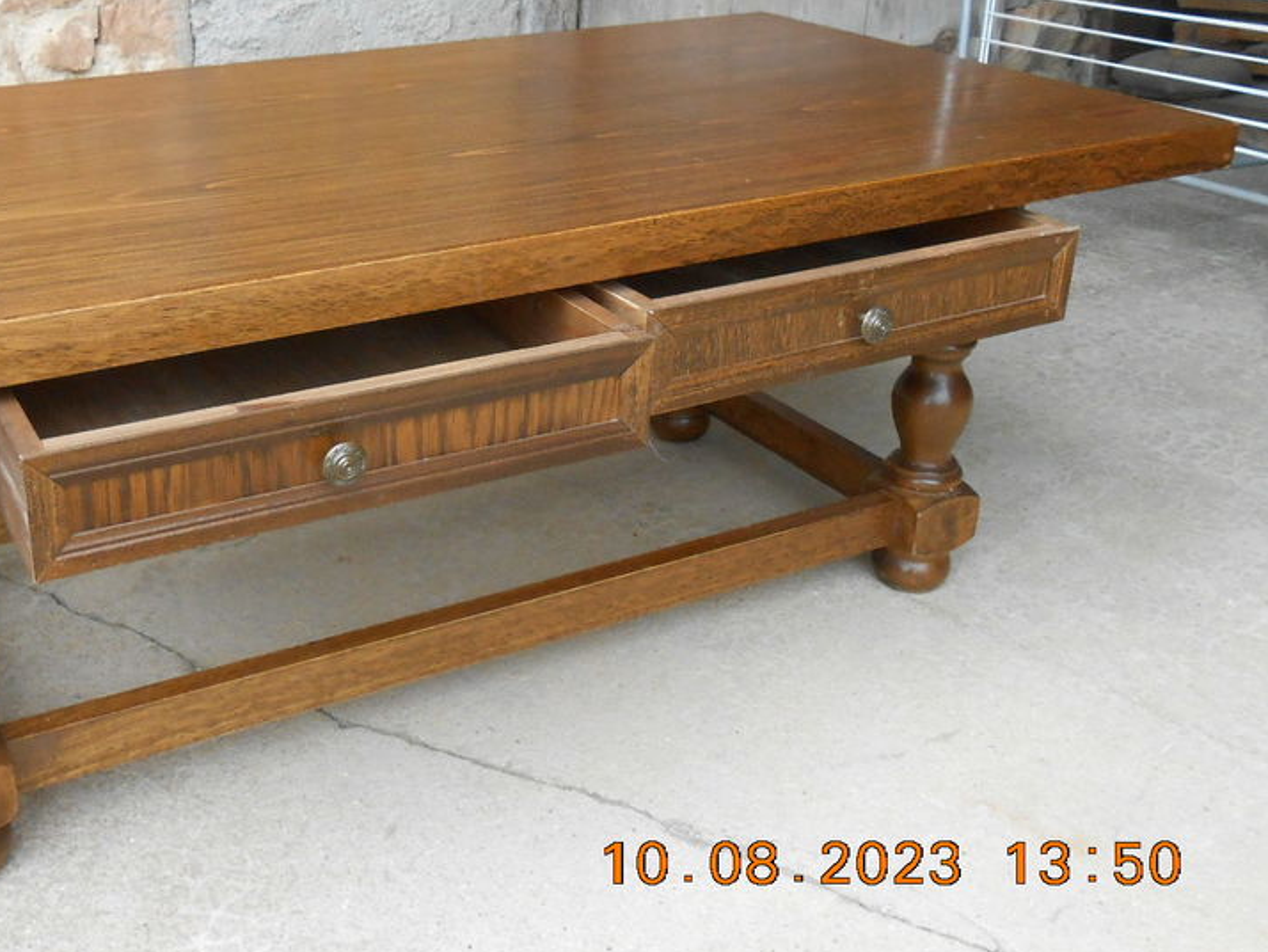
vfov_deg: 34.1
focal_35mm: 42
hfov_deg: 43.9
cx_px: 384
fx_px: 1539
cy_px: 336
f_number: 3.8
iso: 250
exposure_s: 1/250
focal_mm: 5.3
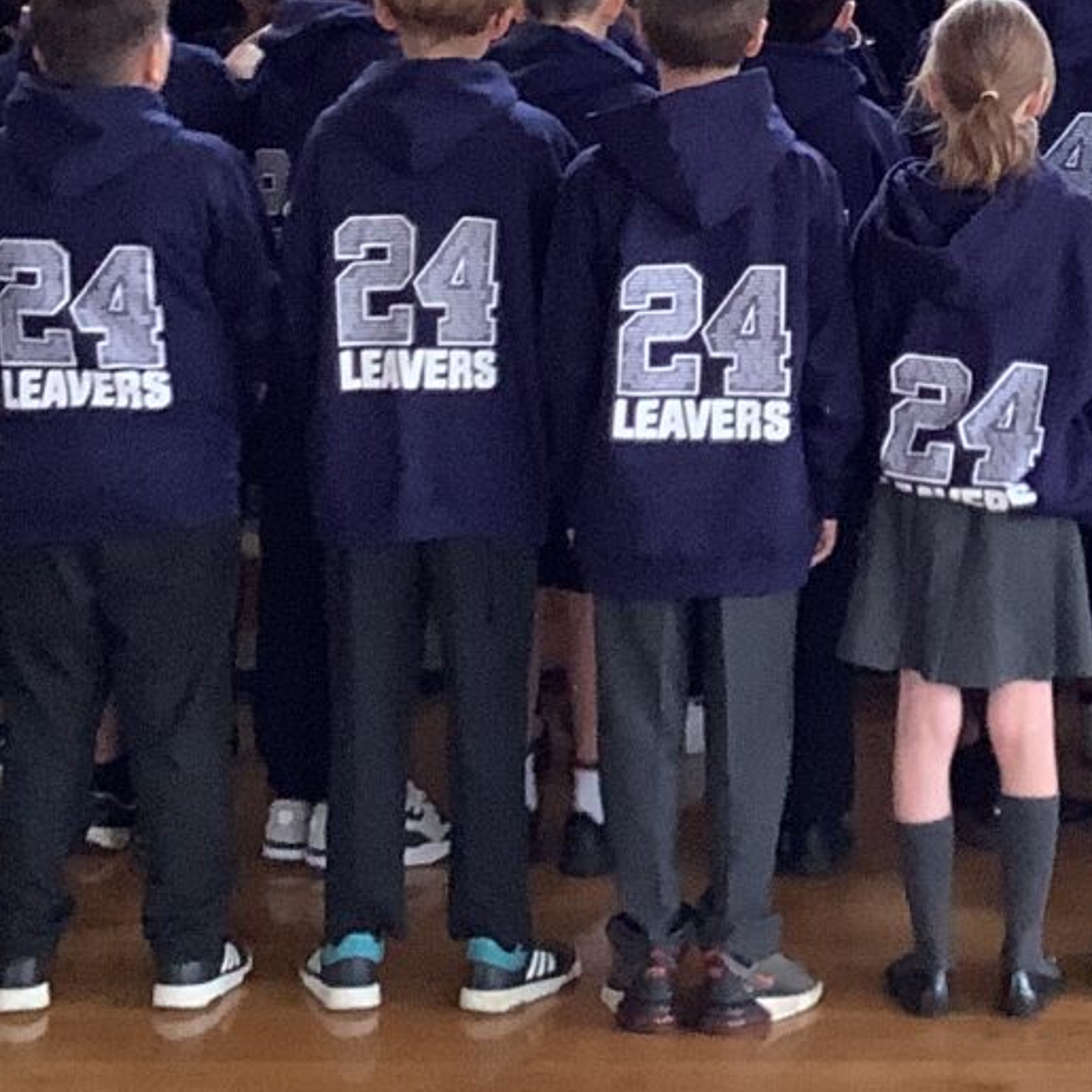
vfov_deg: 15.8
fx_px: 3890
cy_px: 125
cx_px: 1018
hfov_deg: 15.8
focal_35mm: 109
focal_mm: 3.3
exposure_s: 1/50
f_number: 2.4
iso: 125
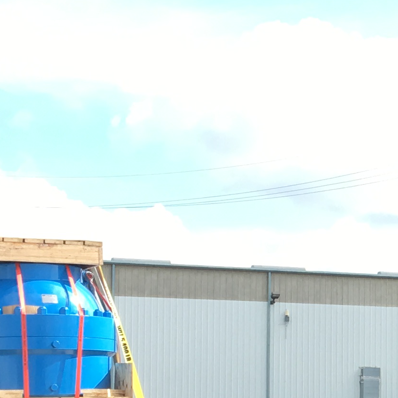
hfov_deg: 13.3
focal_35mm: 124
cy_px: 305
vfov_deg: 14.0
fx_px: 1613
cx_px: 593
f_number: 2.2
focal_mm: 4.15
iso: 25
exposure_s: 1/657
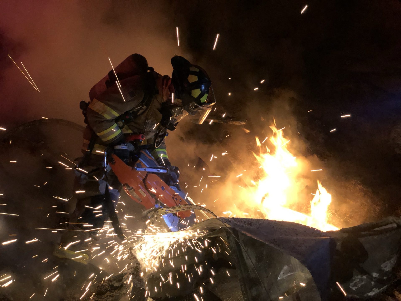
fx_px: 602
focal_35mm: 52
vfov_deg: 28.0
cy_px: 150
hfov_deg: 36.8
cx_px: 200
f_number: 2.4
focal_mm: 6
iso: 160
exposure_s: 1/13
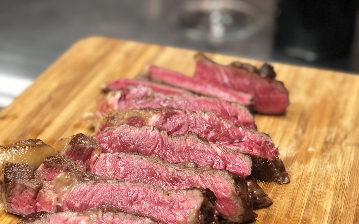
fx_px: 724
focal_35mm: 74
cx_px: 180
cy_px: 63
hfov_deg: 27.9
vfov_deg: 17.5
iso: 125
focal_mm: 6
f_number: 2.4
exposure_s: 1/25
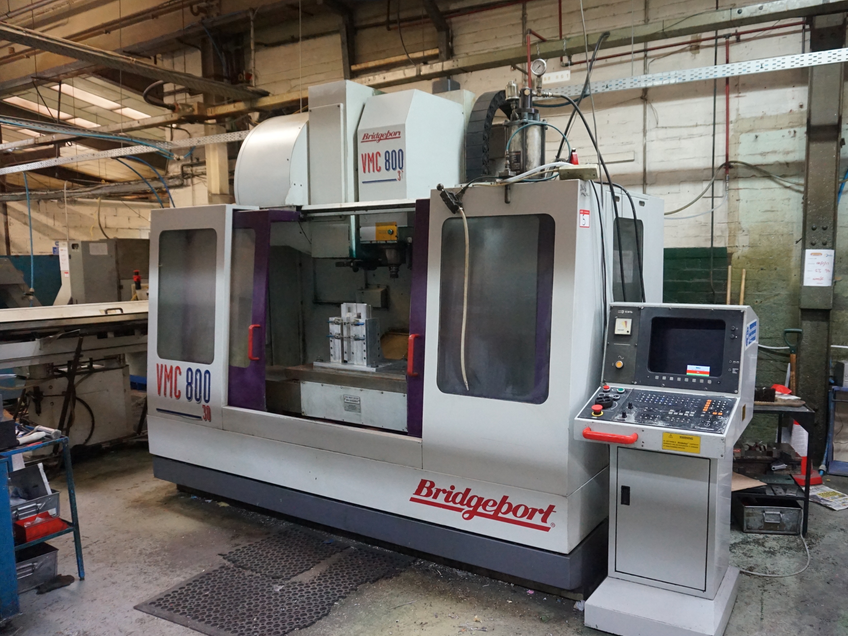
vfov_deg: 51.3
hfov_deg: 65.0
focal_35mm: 27
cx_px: 486
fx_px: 661
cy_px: 330
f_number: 3.5
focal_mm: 16
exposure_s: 1/160
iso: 3200
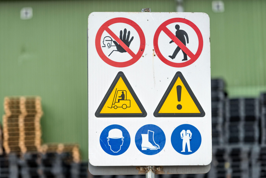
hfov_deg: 13.7
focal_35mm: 150
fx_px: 1109
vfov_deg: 9.2
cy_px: 89
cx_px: 133
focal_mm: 150
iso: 200
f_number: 2.8
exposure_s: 1/1000
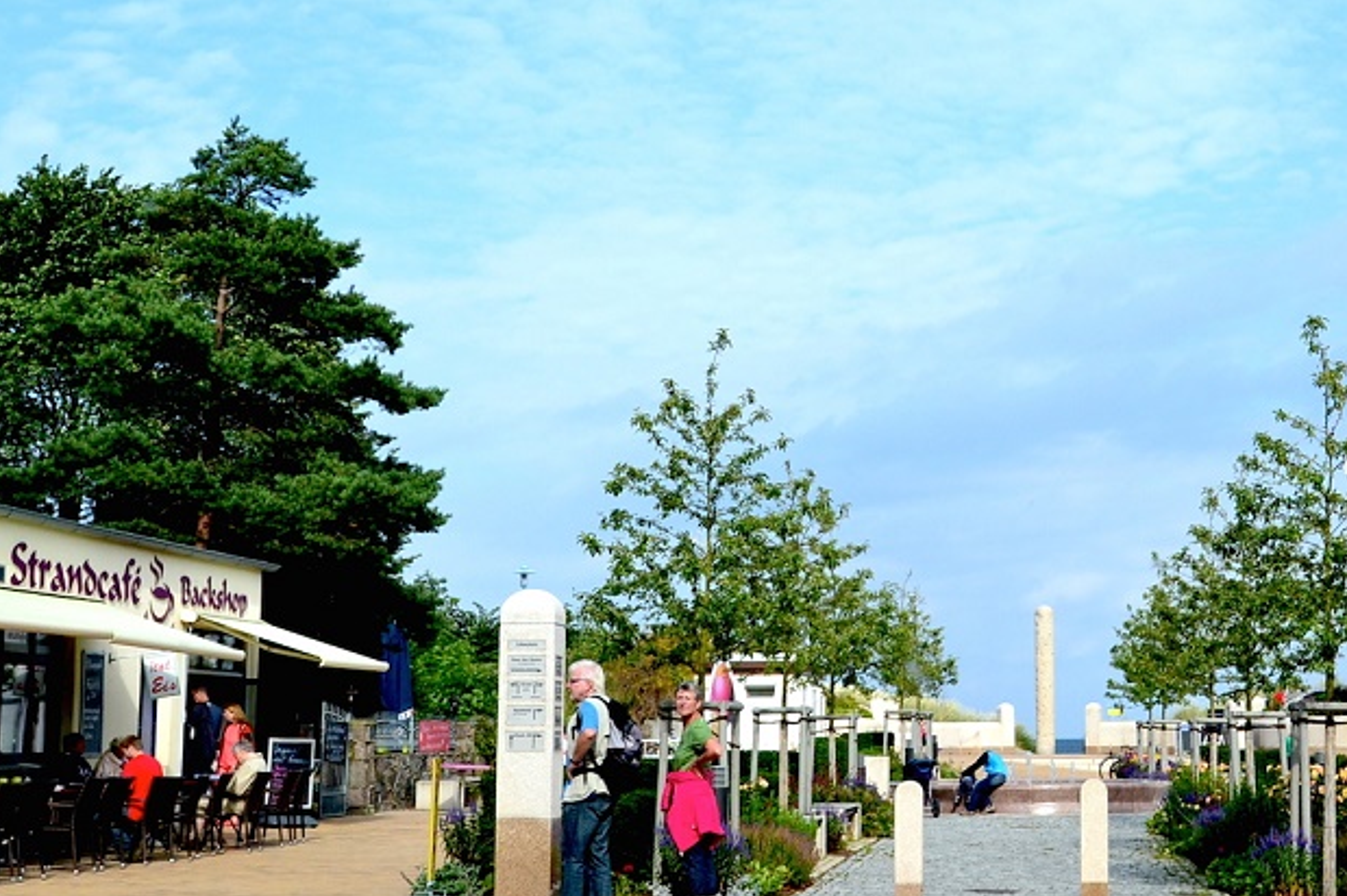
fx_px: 2132
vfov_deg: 23.7
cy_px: 395
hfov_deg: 34.7
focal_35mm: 57
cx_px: 916
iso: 400
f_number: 10
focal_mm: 24
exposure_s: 1/250
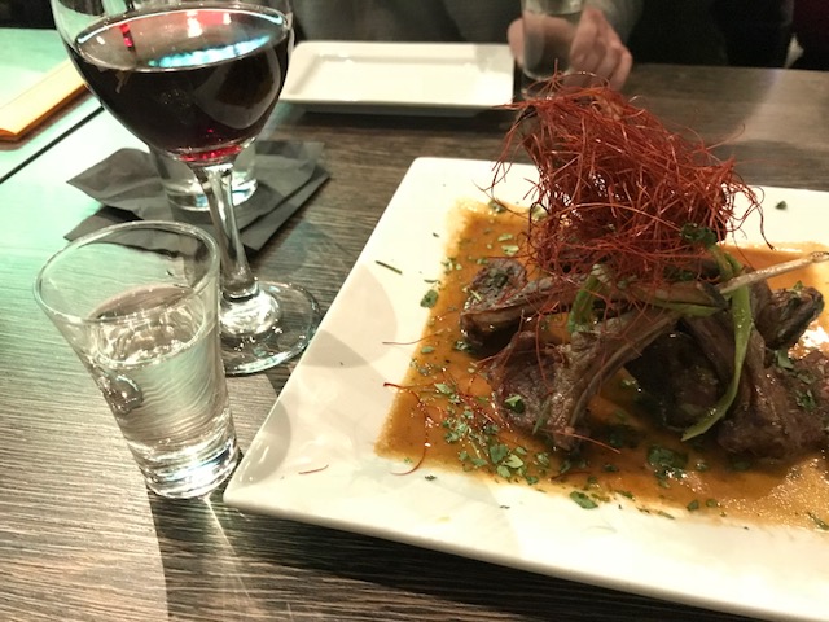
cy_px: 311
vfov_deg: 49.7
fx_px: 671
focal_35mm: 28
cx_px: 414
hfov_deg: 63.4
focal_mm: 3.99
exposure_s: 1/4
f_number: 1.8
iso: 320
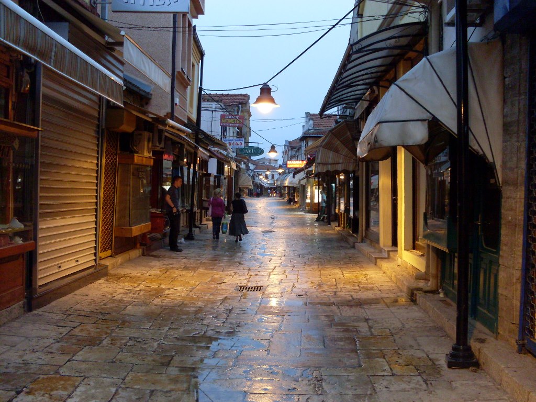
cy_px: 201
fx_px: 588
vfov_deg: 37.7
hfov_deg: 49.0
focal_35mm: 38
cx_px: 268
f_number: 2.8
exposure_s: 1/30
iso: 200
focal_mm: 6.3
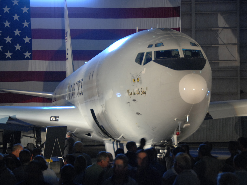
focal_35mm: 101
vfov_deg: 14.6
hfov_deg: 19.4
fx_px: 721
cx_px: 112
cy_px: 92
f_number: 4.8
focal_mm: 62
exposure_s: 1/13
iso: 800
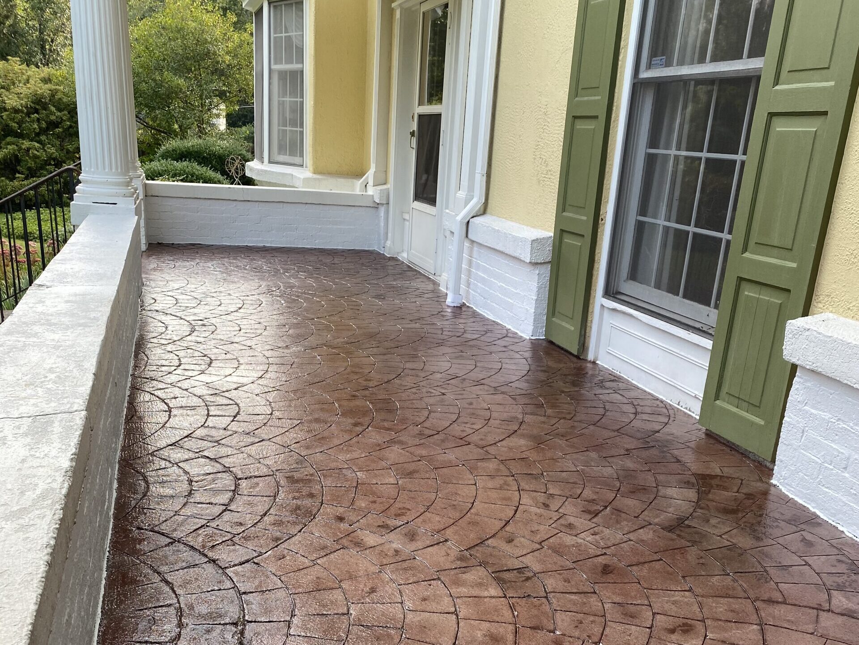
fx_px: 645
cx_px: 430
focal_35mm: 26
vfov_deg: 53.1
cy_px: 322
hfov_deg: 67.3
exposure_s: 1/359
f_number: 1.8
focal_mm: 4.25
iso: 32
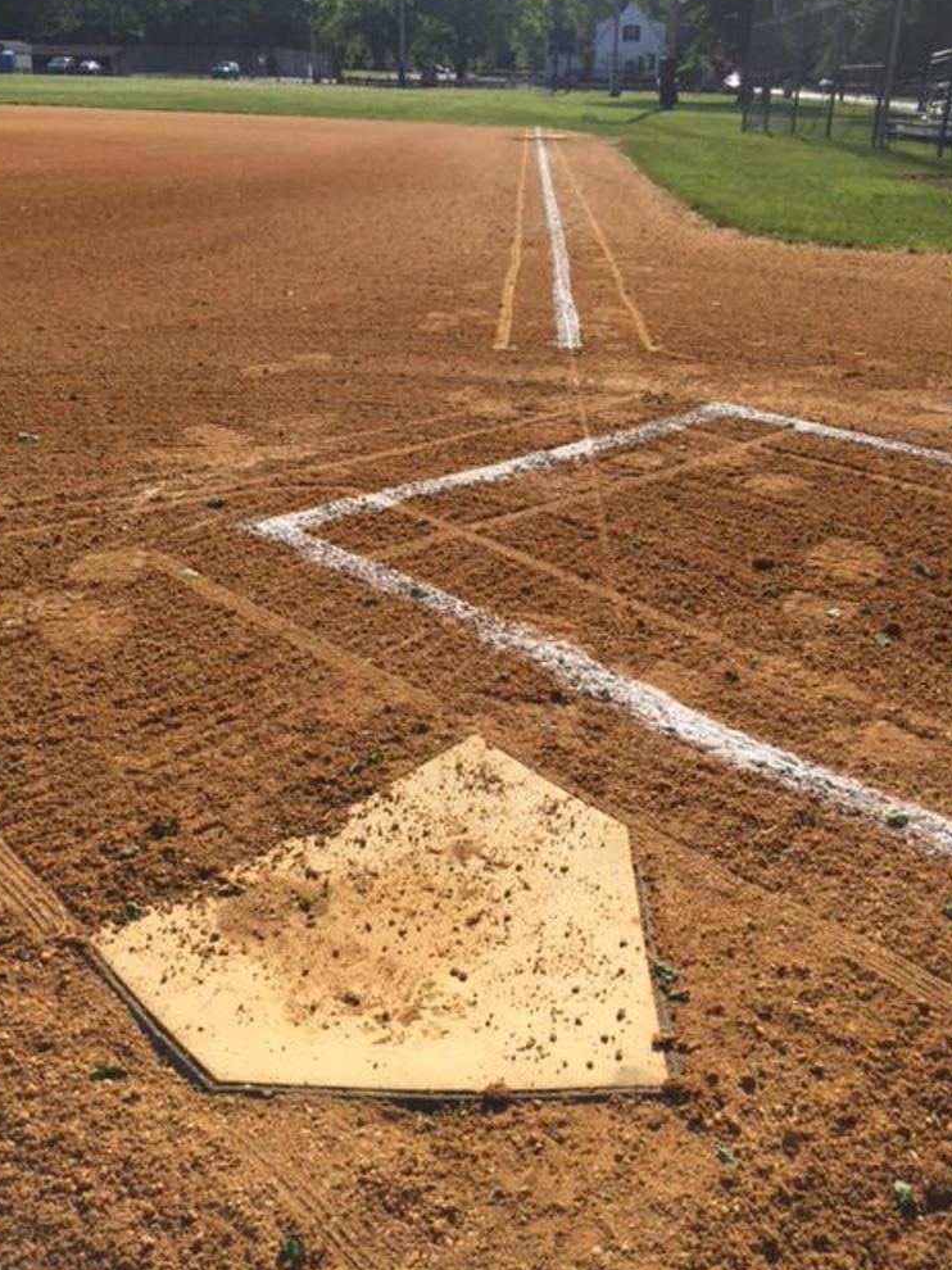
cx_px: 475
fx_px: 1101
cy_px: 617
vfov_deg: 60.0
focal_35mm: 30
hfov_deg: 46.8
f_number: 2.2
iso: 32
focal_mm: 4.15
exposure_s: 1/2639
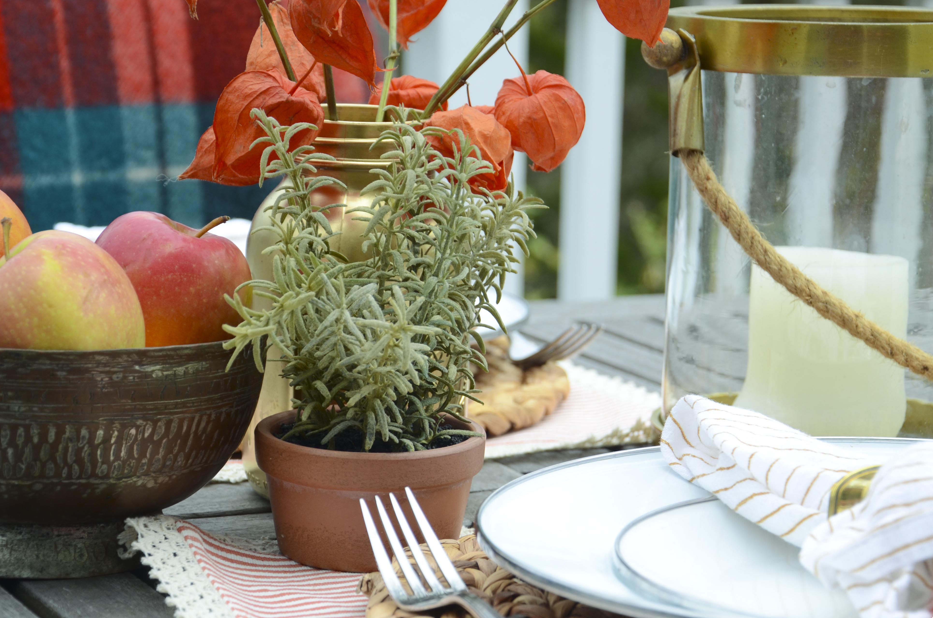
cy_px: 344
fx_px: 3078
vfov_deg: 11.5
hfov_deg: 17.2
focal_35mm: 119
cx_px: 534
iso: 200
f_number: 5.6
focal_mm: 62
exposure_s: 1/250
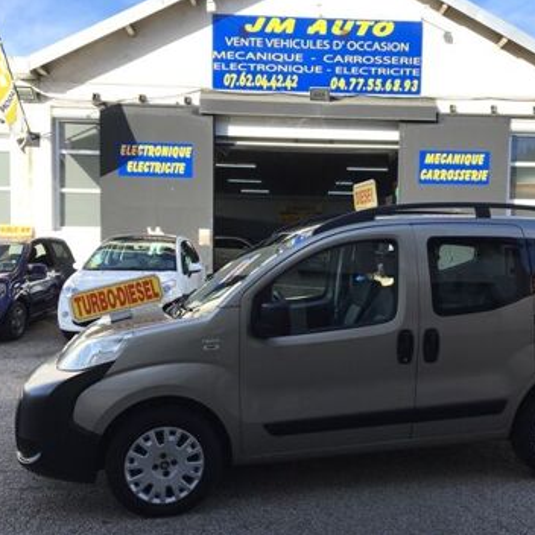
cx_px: 322
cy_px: 269
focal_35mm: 35
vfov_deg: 47.2
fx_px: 612
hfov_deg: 46.9
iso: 25
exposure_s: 1/725
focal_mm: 4.15
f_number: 2.2
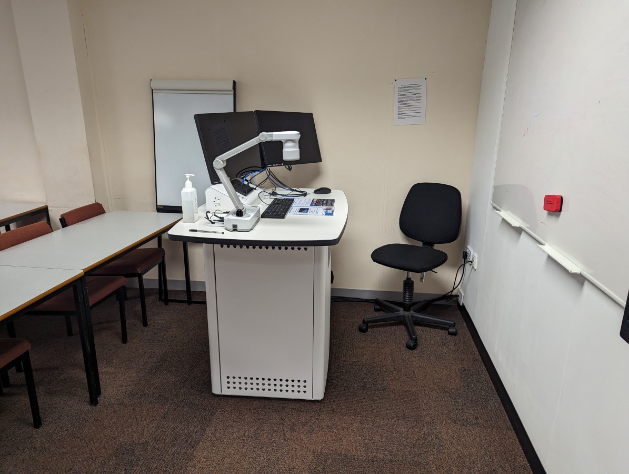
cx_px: 314
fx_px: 437
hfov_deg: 71.5
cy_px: 237
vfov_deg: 56.9
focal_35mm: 24
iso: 227
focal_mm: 6.81
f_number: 1.85
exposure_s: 1/100
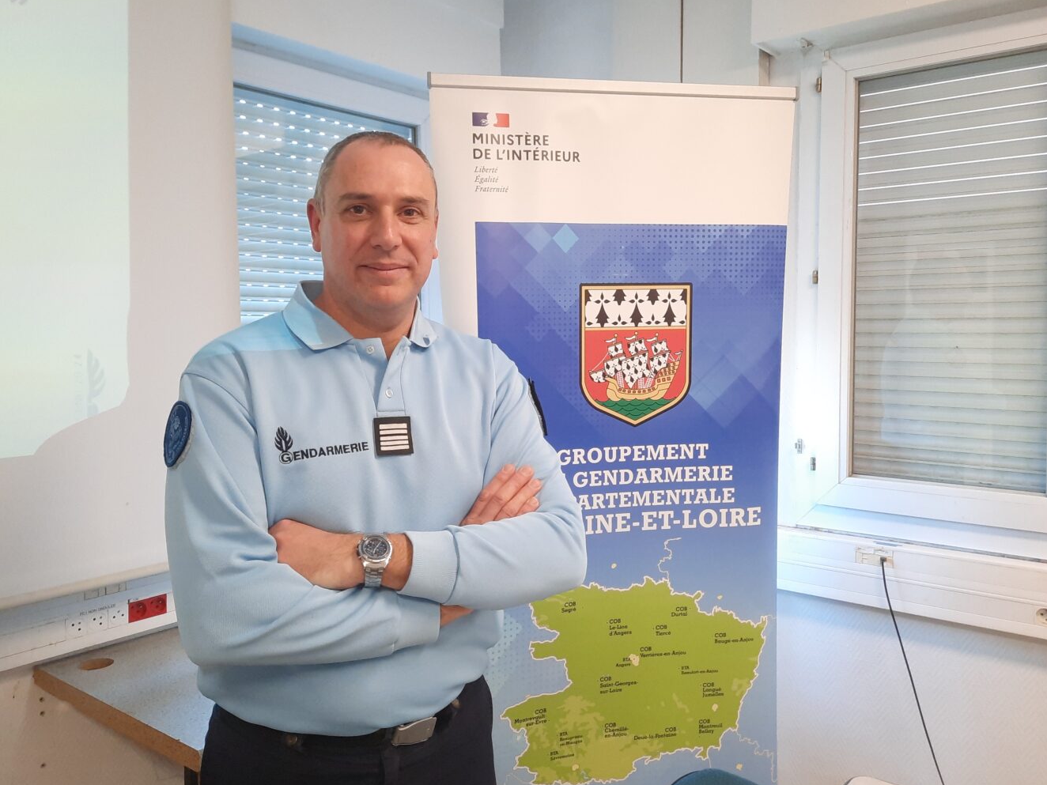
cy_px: 363
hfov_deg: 61.7
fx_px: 877
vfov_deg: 48.2
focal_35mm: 29
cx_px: 518
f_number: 2
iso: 320
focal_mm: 4.6
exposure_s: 1/50
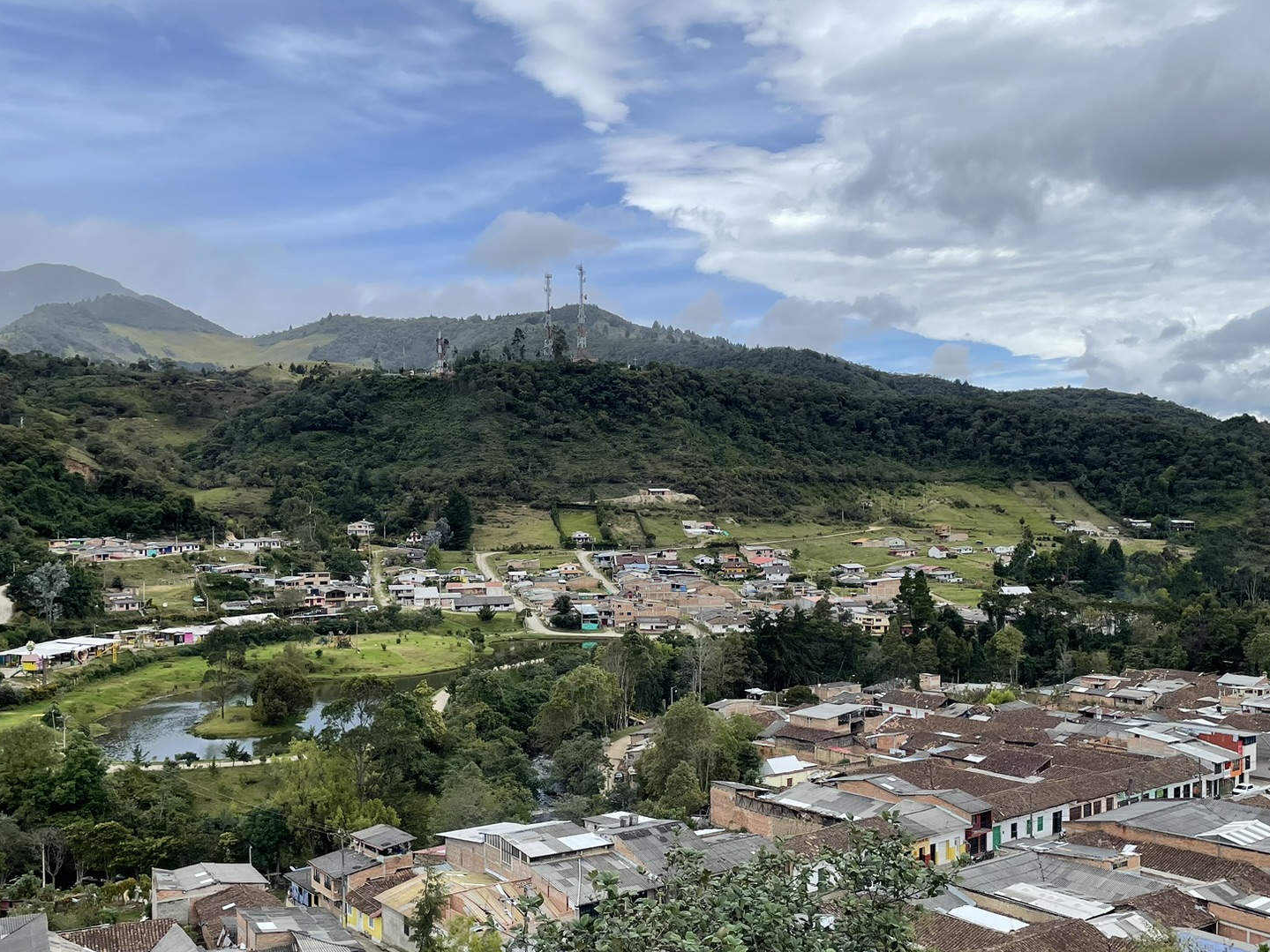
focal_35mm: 37
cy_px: 564
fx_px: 1357
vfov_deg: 38.5
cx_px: 648
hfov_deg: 50.1
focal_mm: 4.2
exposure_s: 1/4464
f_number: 1.6
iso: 32
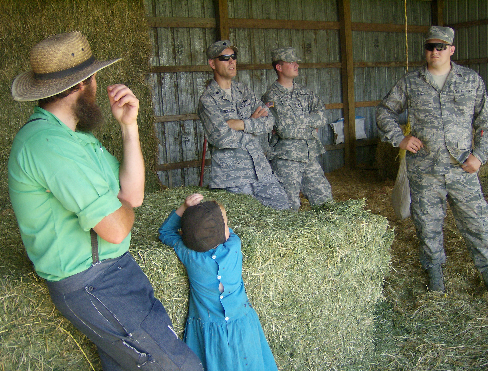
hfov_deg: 51.1
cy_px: 186
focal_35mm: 36
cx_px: 244
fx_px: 510
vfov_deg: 40.0
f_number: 2.8
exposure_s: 1/164
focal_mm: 6
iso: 100
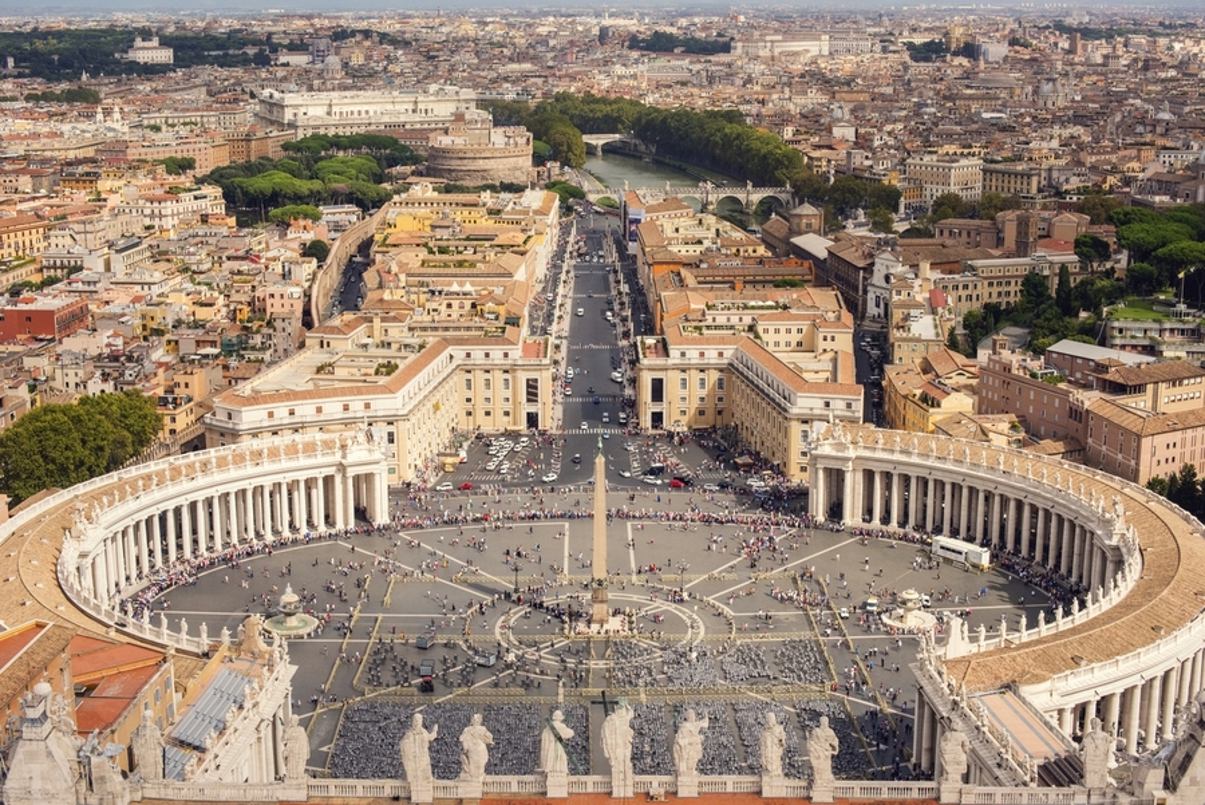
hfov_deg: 39.6
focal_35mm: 50
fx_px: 1674
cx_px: 602
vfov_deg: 27.0
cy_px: 402
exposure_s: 1/640
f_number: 16
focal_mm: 50
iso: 1250
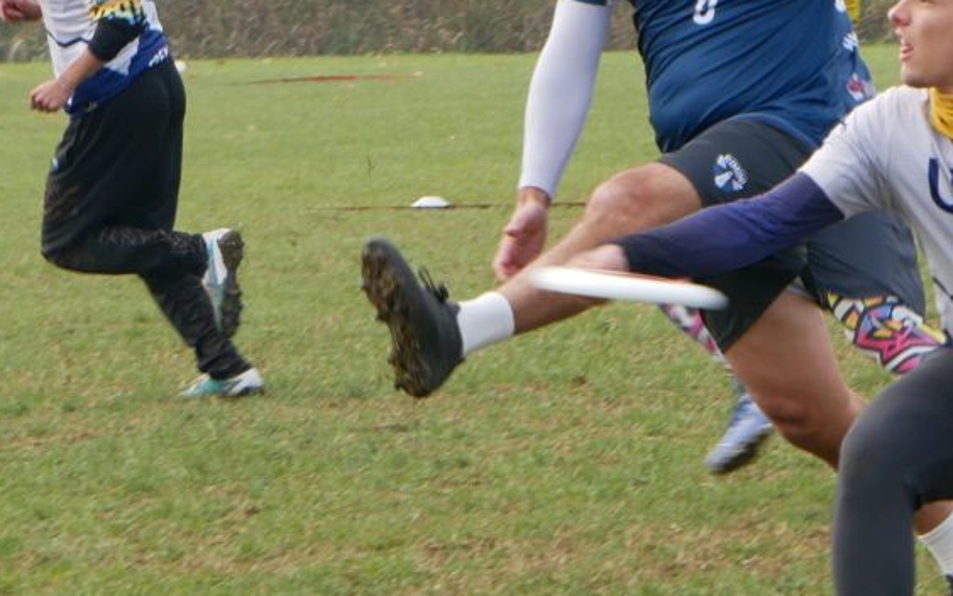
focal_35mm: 407
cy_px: 105
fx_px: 10572
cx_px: 555
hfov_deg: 5.2
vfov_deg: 3.2
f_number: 5.6
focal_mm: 60
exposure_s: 1/250
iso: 200
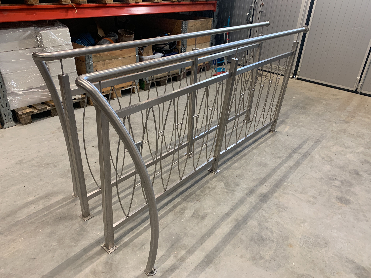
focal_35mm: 26
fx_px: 279
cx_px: 186
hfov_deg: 67.3
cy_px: 139
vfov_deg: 53.1
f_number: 1.8
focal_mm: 4.25
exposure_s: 1/60
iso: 100
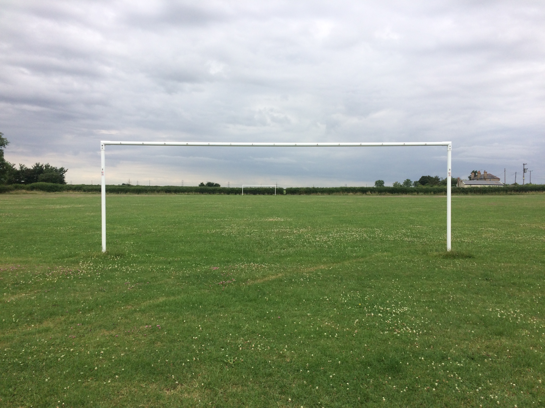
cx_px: 272
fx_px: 457
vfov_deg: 48.2
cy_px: 204
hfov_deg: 61.7
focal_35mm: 29
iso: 32
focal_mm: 4.15
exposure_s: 1/1325
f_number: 2.2
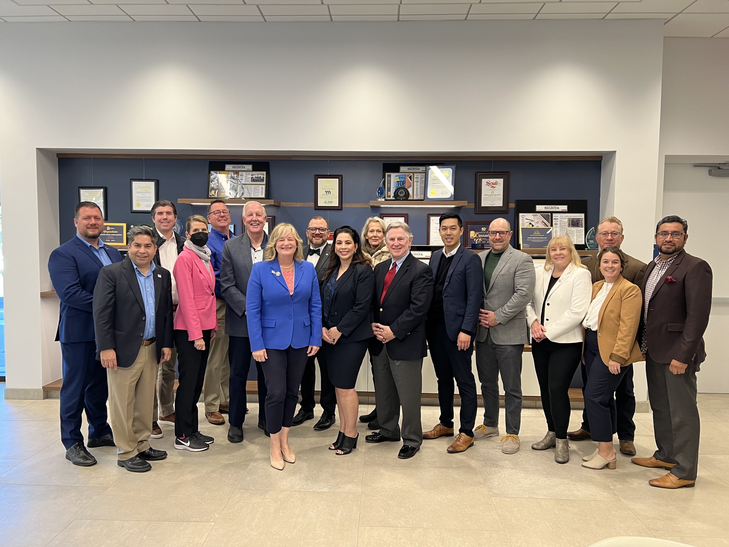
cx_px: 364
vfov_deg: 53.1
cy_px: 274
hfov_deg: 67.3
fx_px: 548
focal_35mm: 26
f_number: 1.5
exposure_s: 1/60
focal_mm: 5.7
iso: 100
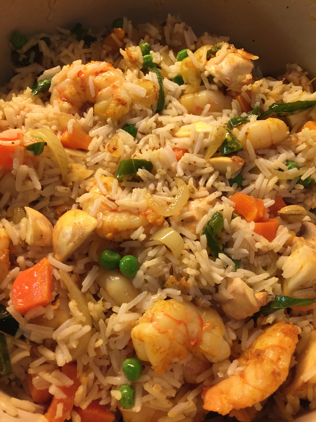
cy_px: 211
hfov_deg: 48.2
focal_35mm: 29
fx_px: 353
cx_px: 158
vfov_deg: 61.7
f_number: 2.2
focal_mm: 4.15
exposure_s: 1/33
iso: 64
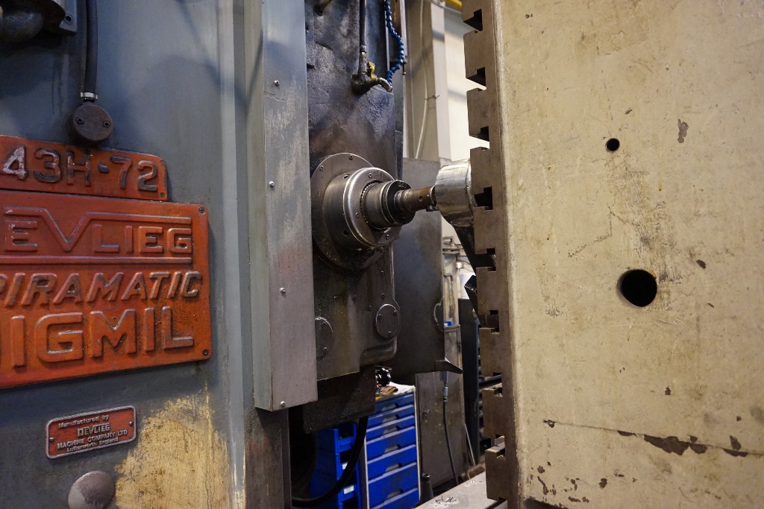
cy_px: 254
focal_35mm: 24
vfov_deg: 53.1
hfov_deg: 73.7
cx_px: 382
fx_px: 509
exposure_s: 1/60
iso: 3200
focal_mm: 16
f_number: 3.5
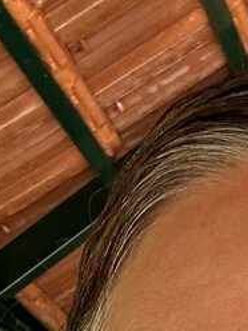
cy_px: 627
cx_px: 315
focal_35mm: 129
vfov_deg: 13.5
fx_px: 1232
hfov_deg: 11.2
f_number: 1.9
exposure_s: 1/121
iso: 25
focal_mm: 2.69
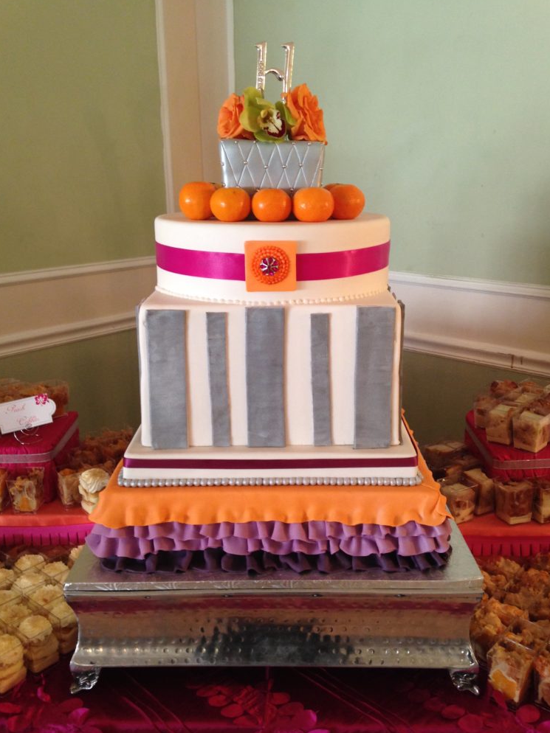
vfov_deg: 54.0
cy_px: 370
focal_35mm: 34
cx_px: 280
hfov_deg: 41.8
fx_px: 721
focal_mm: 4.12
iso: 125
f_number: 2.4
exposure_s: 1/20
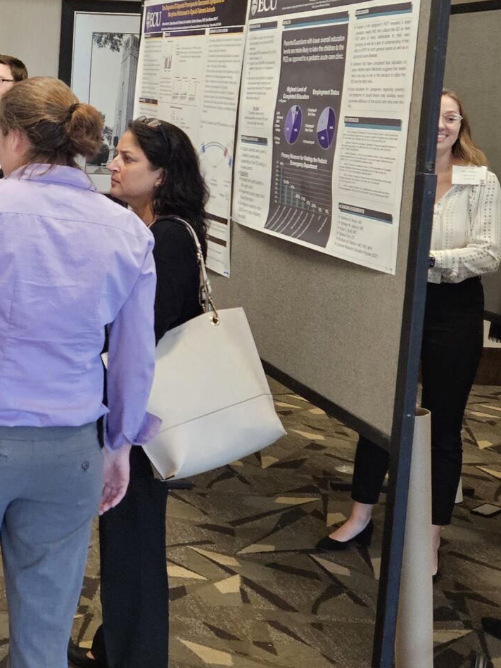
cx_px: -53
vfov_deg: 31.0
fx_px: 1197
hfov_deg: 22.3
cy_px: 233
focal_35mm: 62
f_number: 1.8
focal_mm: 5.4
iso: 640
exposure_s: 1/170
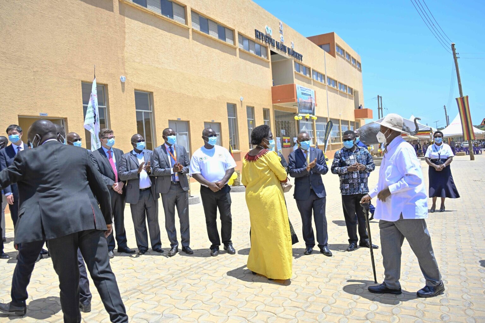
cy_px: 162
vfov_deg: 41.7
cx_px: 242
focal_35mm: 32
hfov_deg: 59.5
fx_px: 424
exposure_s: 1/2500
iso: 720
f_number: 4.8
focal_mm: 31.5
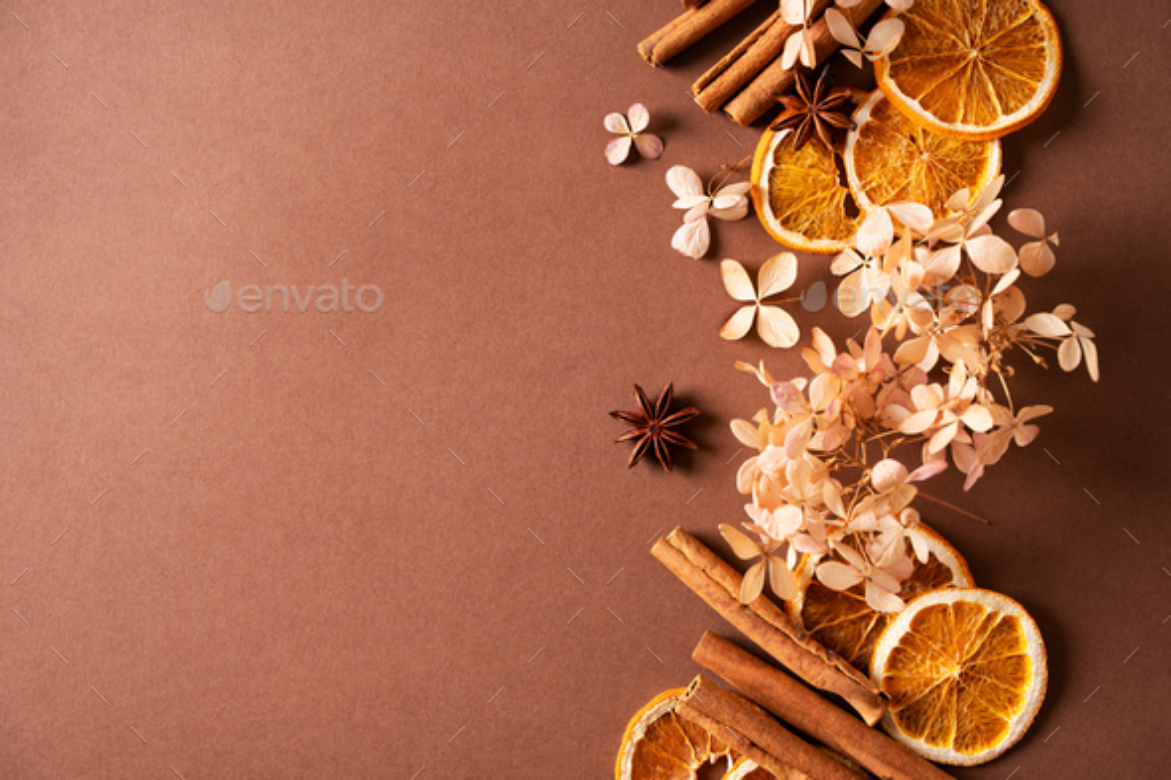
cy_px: 390
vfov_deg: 18.2
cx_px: 586
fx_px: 2439
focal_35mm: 75
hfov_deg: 27.0
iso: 100
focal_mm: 75
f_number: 7.1
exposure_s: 1/125
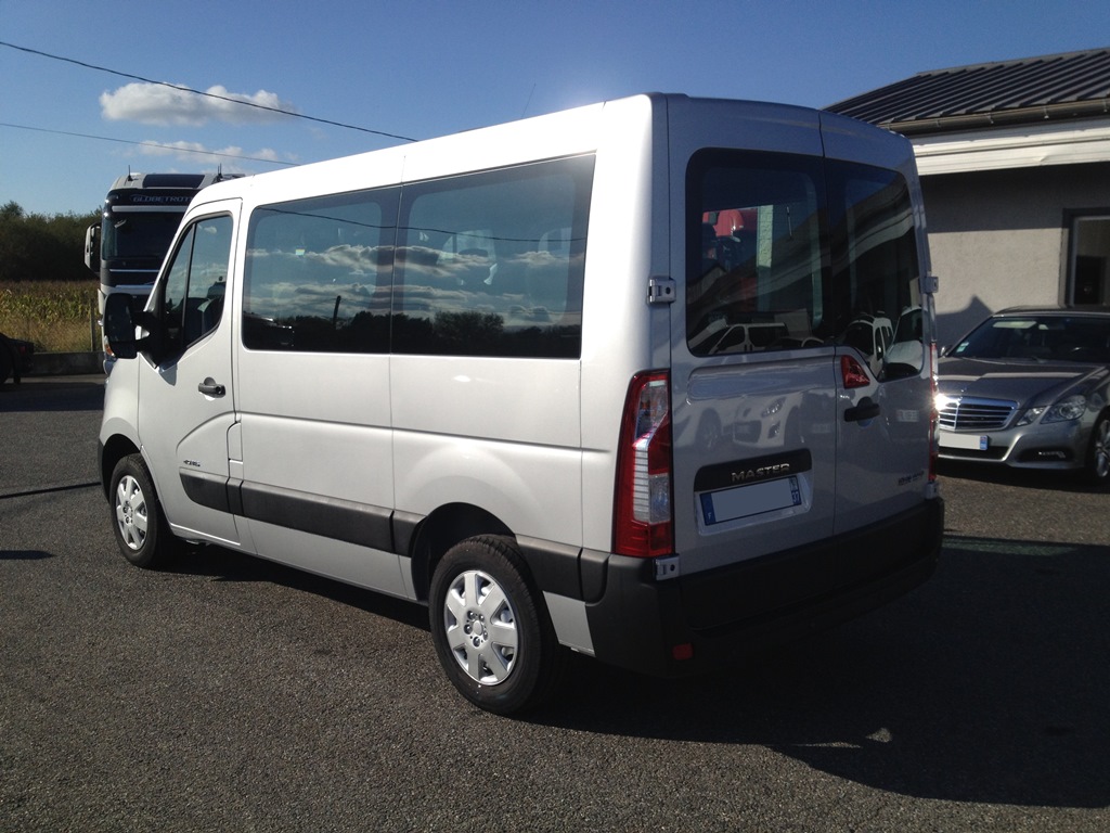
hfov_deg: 52.6
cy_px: 416
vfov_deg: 40.7
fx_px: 1122
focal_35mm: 35
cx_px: 555
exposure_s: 1/2513
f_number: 2.4
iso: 50
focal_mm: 4.28
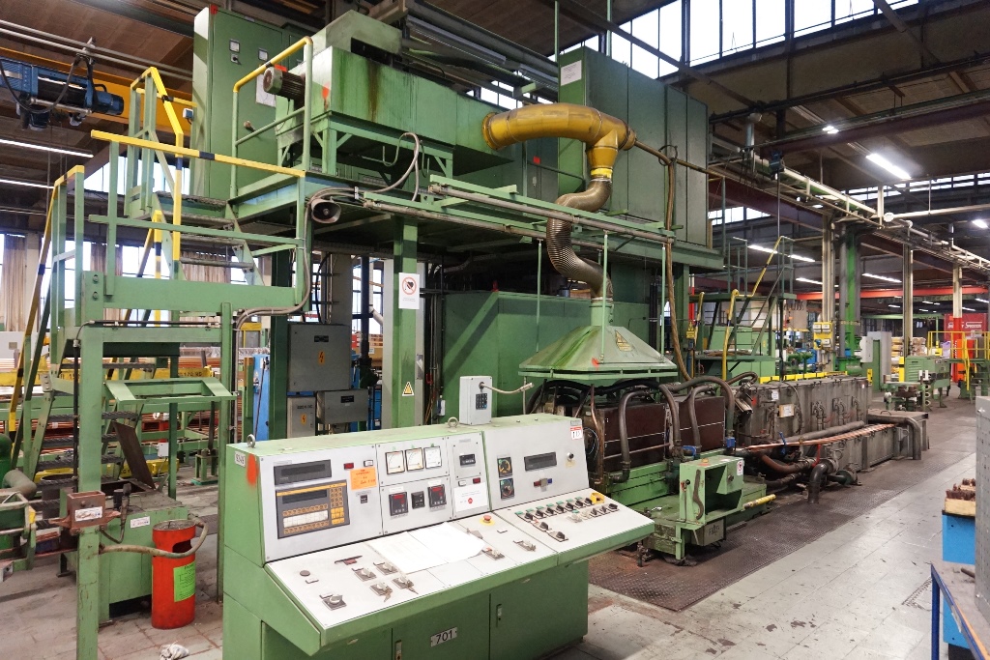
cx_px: 495
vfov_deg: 53.1
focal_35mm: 24
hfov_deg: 73.7
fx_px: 660
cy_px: 330
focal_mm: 16
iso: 3200
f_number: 3.5
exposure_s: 1/50
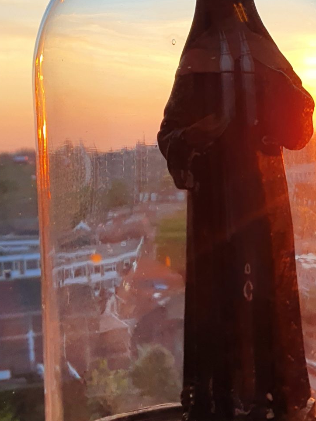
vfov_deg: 28.1
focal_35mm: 69
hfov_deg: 21.1
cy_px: 183
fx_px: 840
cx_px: 233
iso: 50
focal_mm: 4.32
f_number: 2.4
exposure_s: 1/342
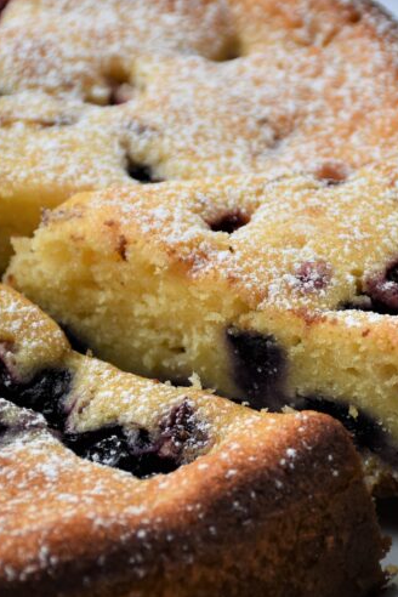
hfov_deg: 5.6
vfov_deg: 8.4
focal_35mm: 246
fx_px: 4079
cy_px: 329
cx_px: 295
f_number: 5.6
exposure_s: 1/125
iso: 200
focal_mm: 70
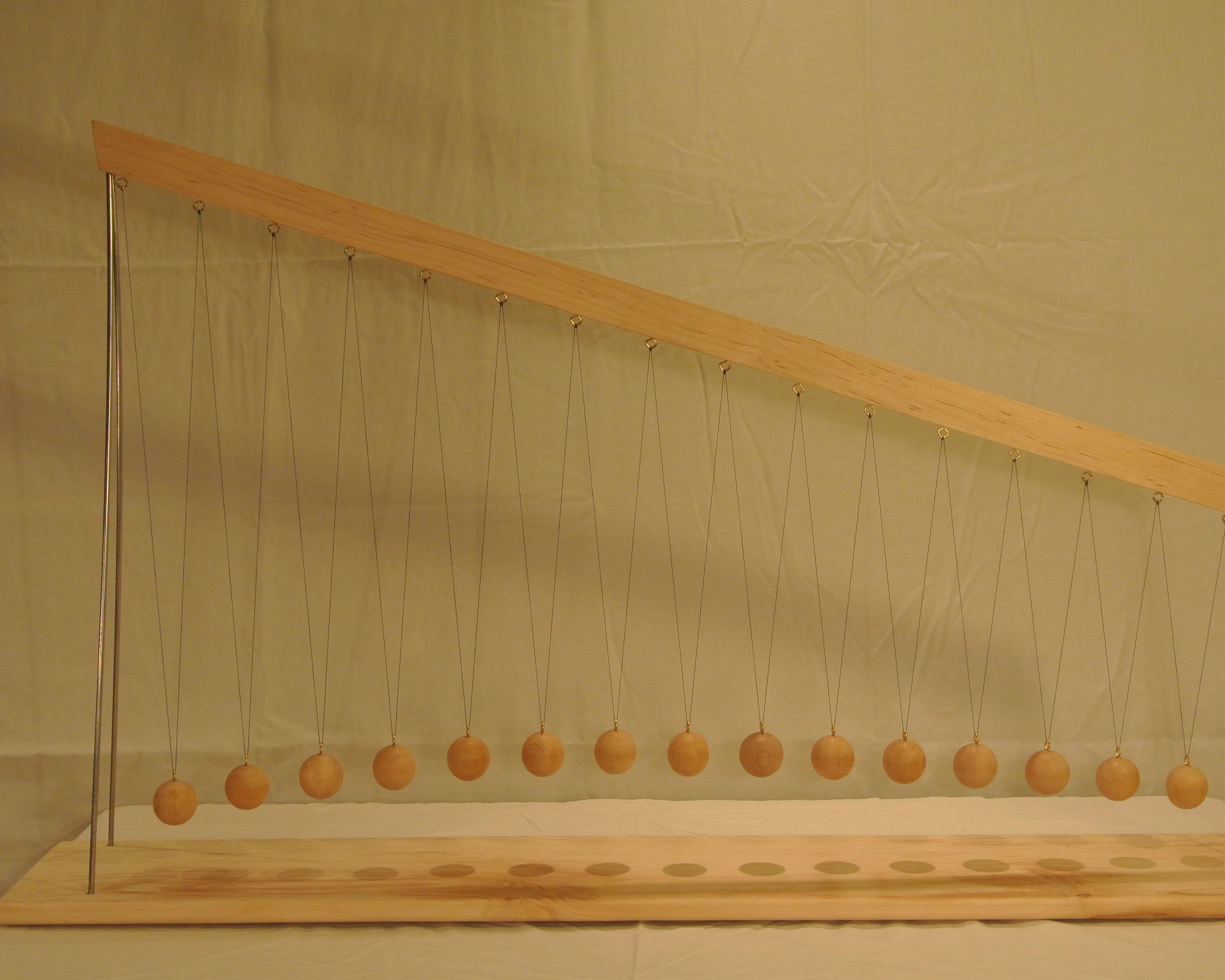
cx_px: 659
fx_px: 1849
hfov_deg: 36.6
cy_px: 487
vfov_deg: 29.7
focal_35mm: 51
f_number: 4.5
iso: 400
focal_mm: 16.9
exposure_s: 1/100
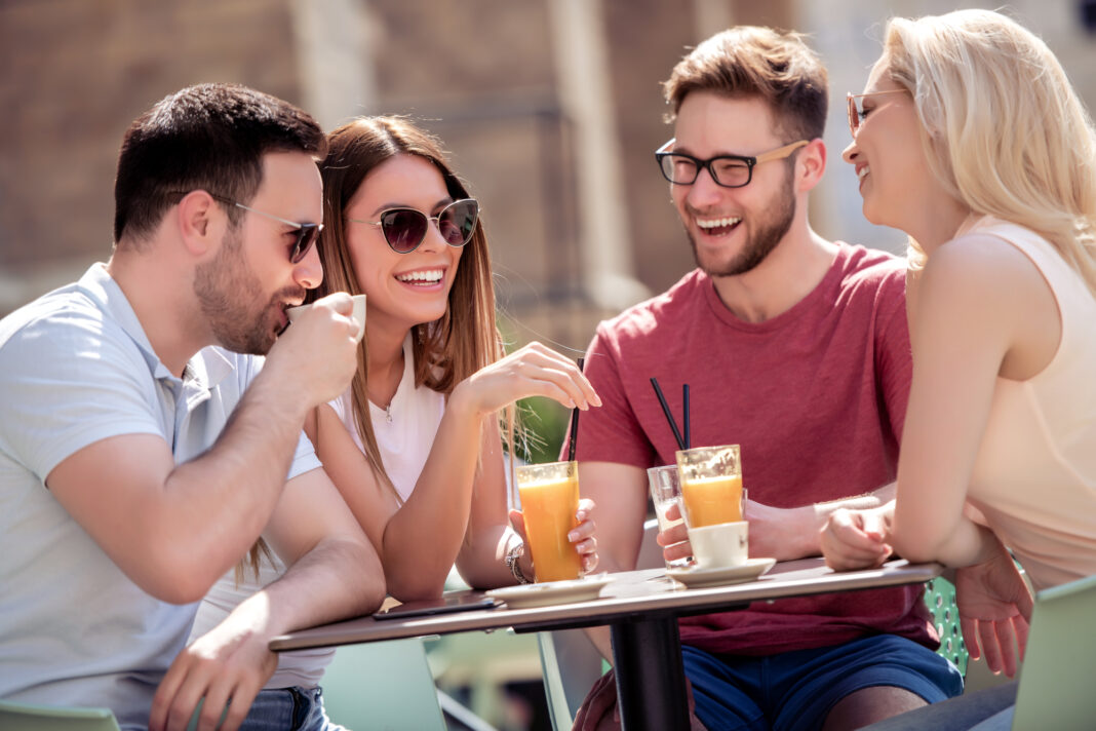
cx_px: 548
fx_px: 5023
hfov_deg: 12.5
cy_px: 366
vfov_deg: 8.3
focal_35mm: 165
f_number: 2.8
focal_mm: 165
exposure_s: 1/320
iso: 64
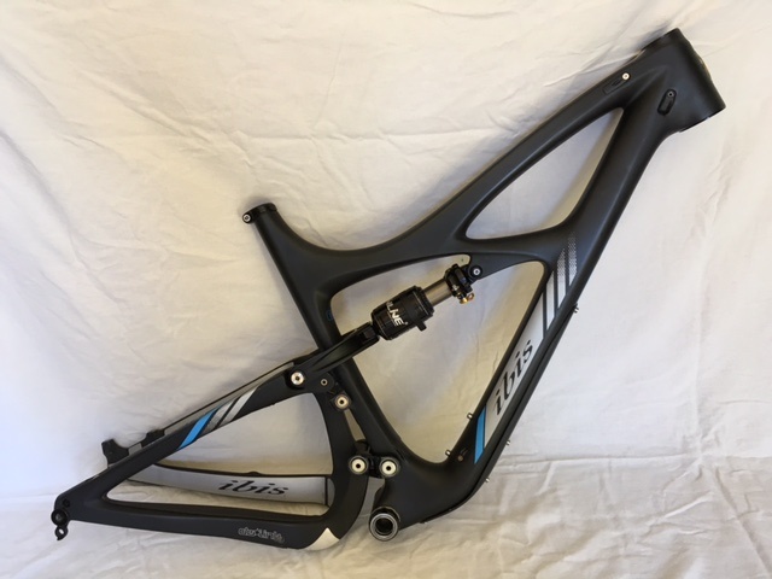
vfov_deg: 48.2
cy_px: 290
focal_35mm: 29
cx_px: 386
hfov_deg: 61.7
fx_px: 647
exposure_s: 1/30
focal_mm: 4.15
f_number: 2.2
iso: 80
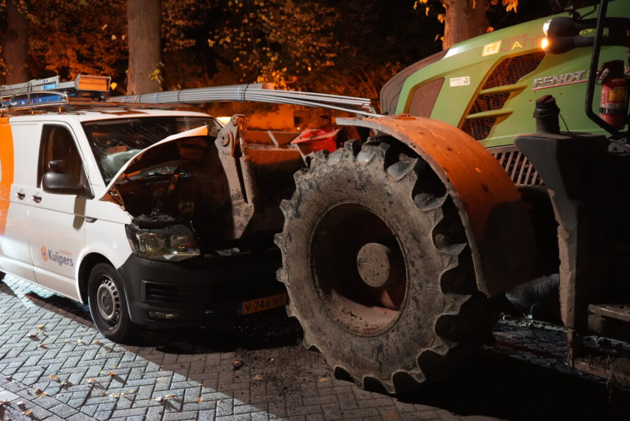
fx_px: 613
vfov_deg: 37.9
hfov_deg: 54.4
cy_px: 210
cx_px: 315
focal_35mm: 35
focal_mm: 35
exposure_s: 1/50
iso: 12800
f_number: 2
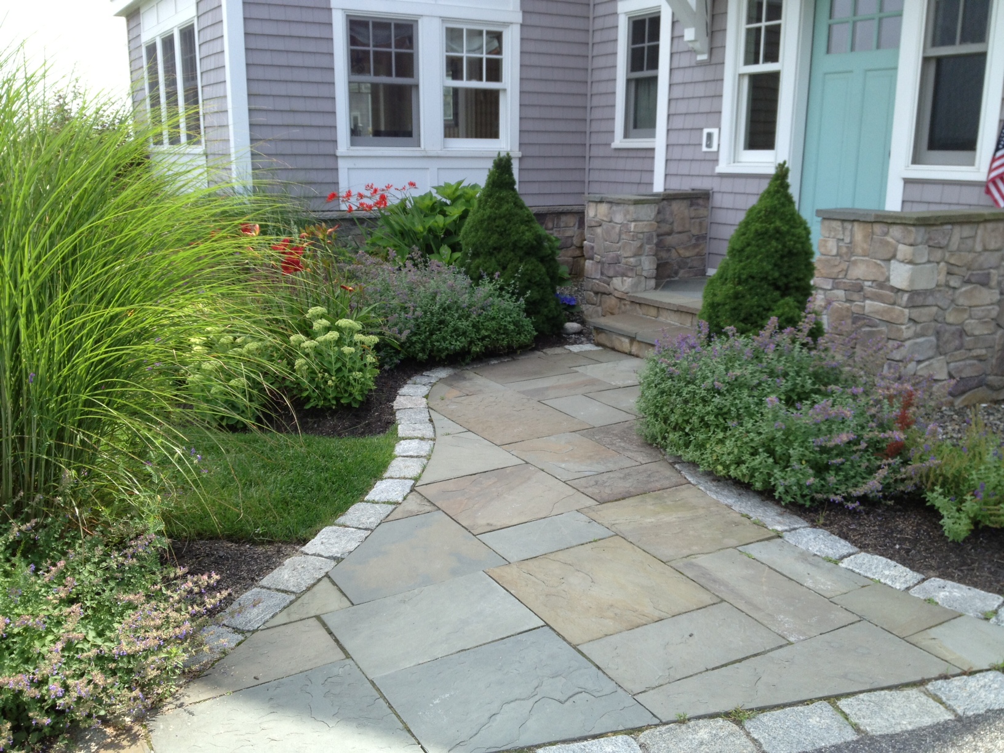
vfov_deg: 40.7
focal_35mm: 35
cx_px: 502
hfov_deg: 52.6
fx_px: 1015
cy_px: 376
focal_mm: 4.28
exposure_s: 1/488
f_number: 2.4
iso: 50
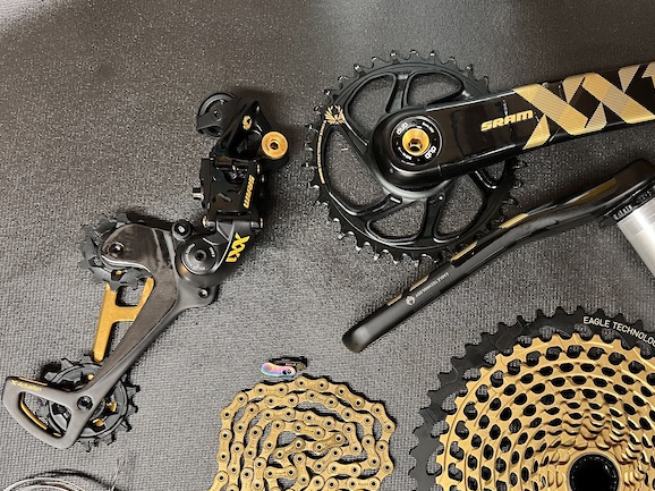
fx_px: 681
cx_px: 411
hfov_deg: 50.8
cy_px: 338
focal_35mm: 36
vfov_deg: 39.0
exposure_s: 1/60
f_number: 1.5
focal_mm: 5.7
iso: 125
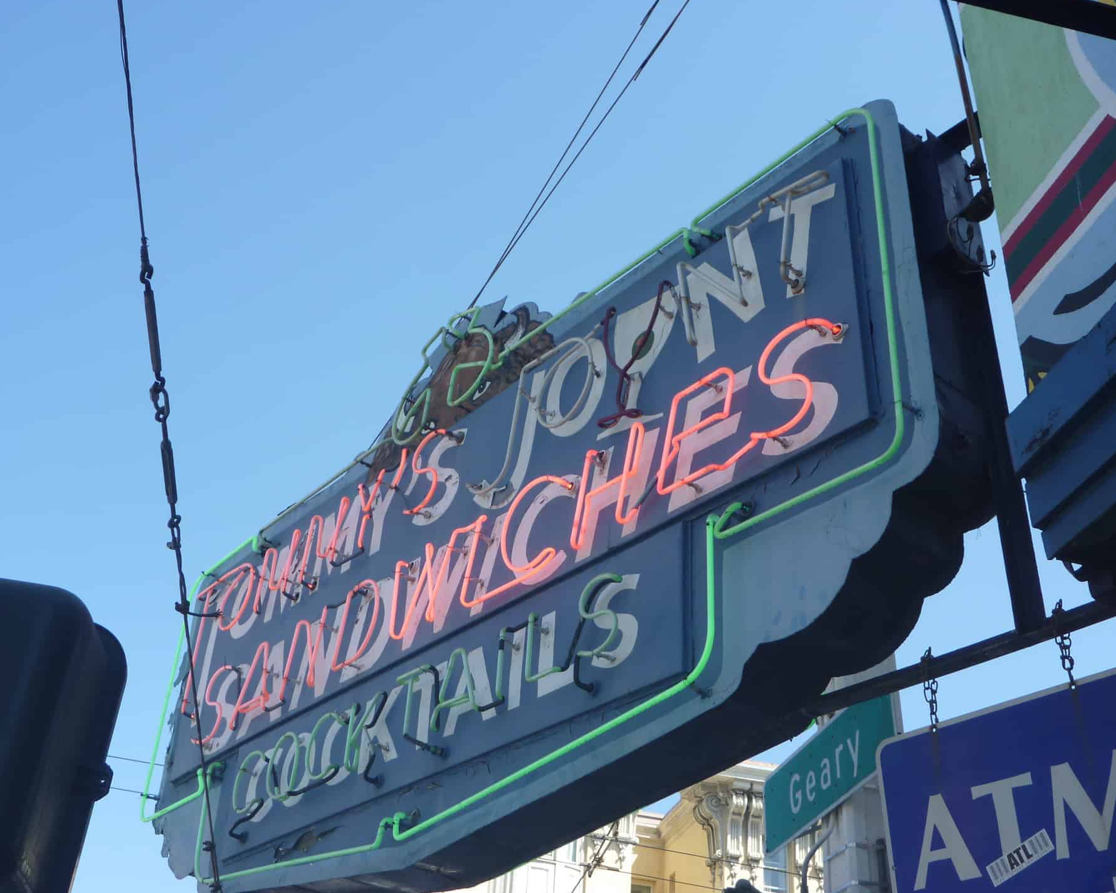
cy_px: 445
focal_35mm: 40
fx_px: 1321
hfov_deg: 45.8
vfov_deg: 37.3
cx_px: 531
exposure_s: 1/250
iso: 80
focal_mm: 6.8
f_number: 4
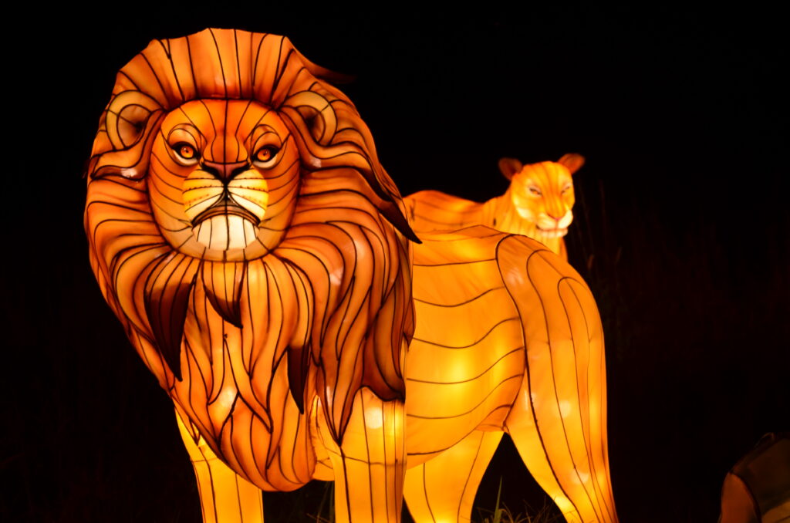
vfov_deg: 8.7
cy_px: 262
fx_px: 3449
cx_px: 395
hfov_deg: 13.1
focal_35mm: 158
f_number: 5.6
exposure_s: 1/60
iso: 450
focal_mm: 105
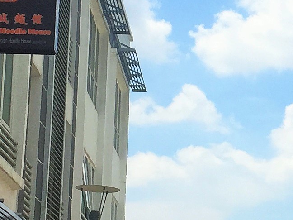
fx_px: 1236
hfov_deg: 13.3
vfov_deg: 10.2
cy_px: 93
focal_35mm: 146
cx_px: 289
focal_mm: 4.15
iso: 32
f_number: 2.2
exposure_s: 1/2639
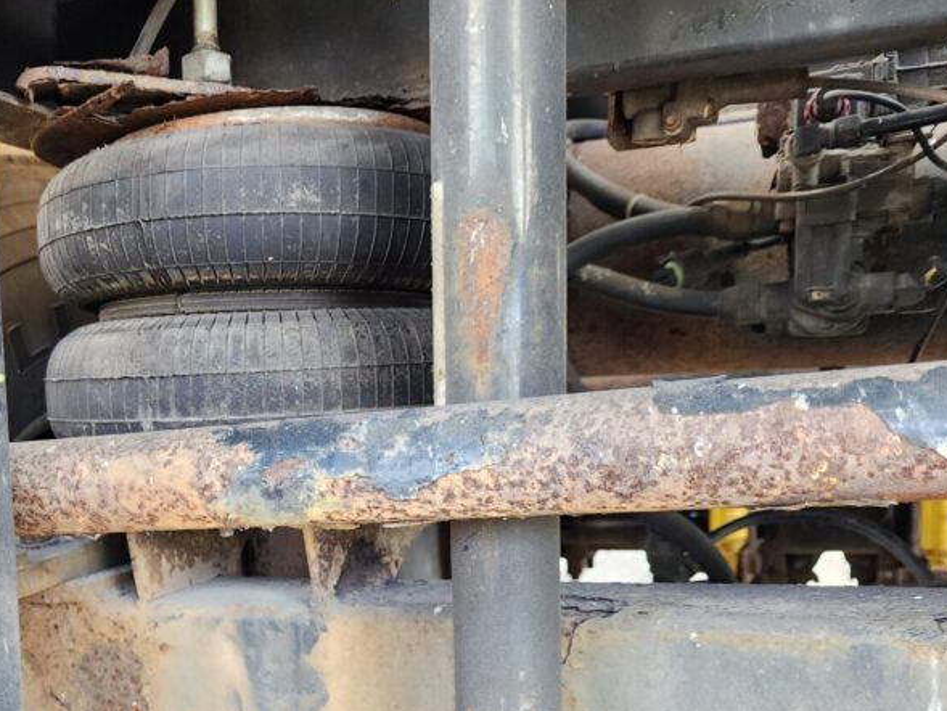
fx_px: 1095
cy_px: 524
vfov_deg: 35.3
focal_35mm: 40
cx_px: 273
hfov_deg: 45.6
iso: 250
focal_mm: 6.4
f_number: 1.8
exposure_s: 1/180
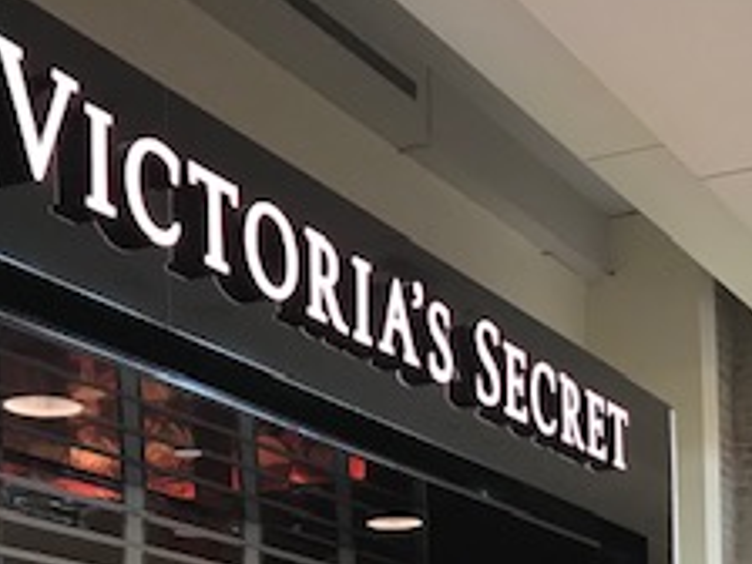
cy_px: 786
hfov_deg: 24.1
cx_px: 577
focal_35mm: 80
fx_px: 1738
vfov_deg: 17.1
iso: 25
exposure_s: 1/30
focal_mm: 3.99
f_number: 1.8
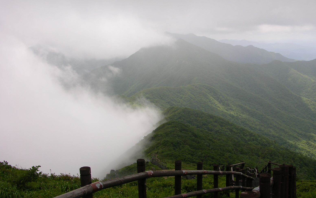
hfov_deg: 43.2
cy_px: 103
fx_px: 396
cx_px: 195
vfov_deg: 28.0
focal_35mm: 46
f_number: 7.1
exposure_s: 1/111
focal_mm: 8.9
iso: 50
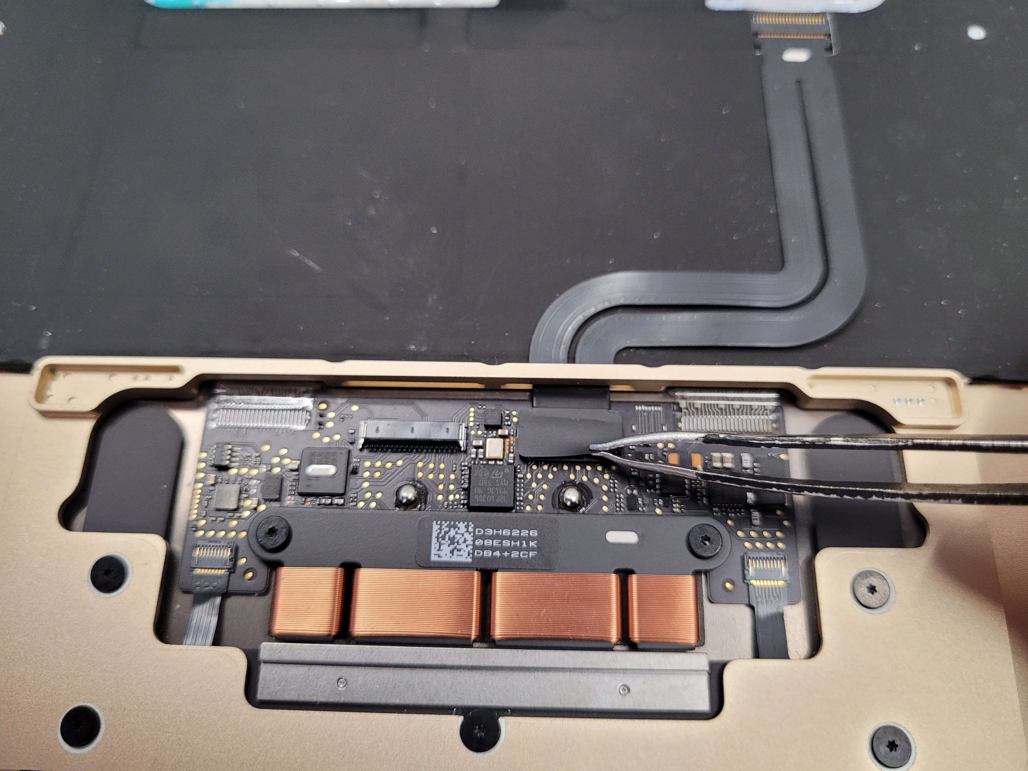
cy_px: 386
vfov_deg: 53.1
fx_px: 772
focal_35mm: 26
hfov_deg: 67.3
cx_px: 514
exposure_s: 1/120
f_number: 1.8
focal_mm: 5.4
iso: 250
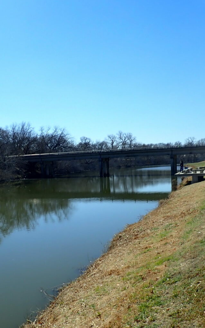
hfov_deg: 31.5
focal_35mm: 40
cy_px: 177
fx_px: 358
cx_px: 56
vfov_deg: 49.2
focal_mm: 4.5
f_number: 8
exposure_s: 1/250
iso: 100
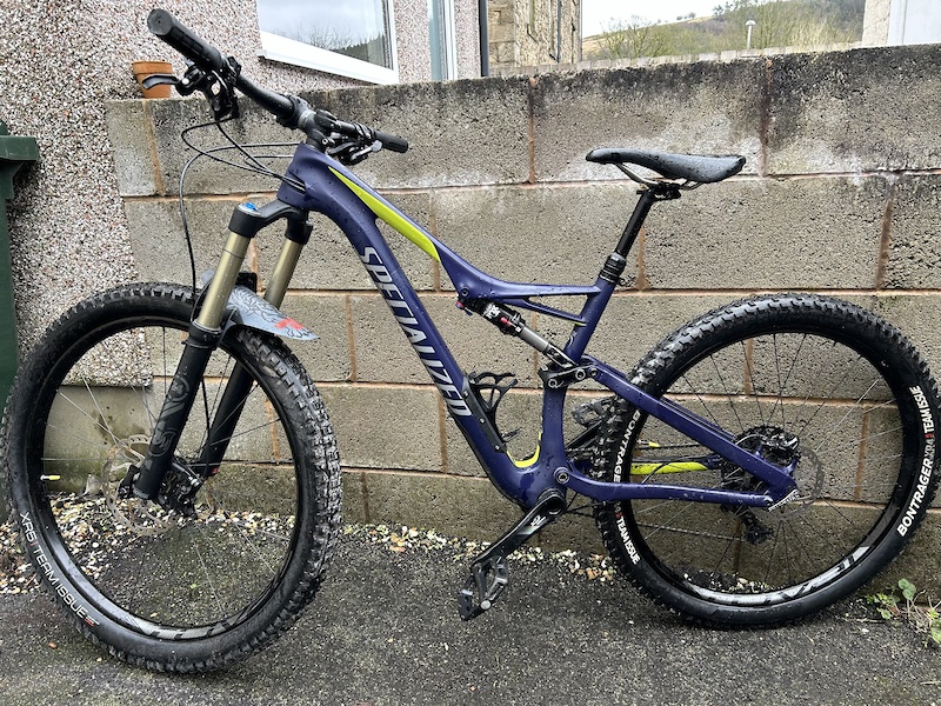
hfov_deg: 67.3
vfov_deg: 53.1
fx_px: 707
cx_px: 470
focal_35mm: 26
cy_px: 353
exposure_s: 1/121
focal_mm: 5.7
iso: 64
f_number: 1.5
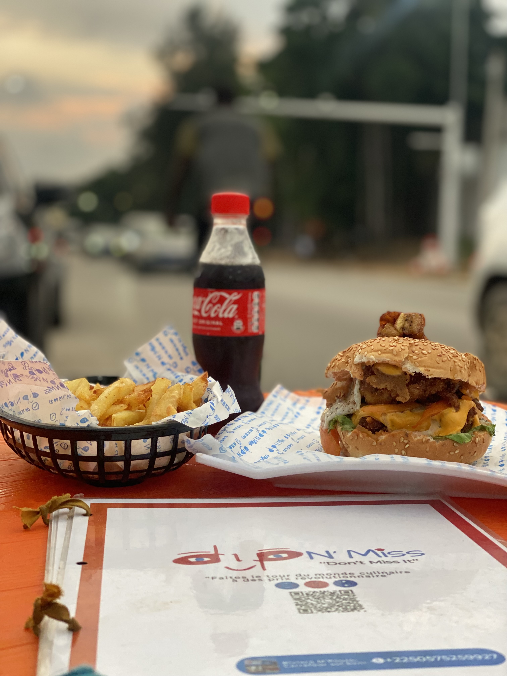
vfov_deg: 36.8
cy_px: 338
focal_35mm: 52
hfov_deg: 28.0
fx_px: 1015
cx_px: 254
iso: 80
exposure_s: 1/122
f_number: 2
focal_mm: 6
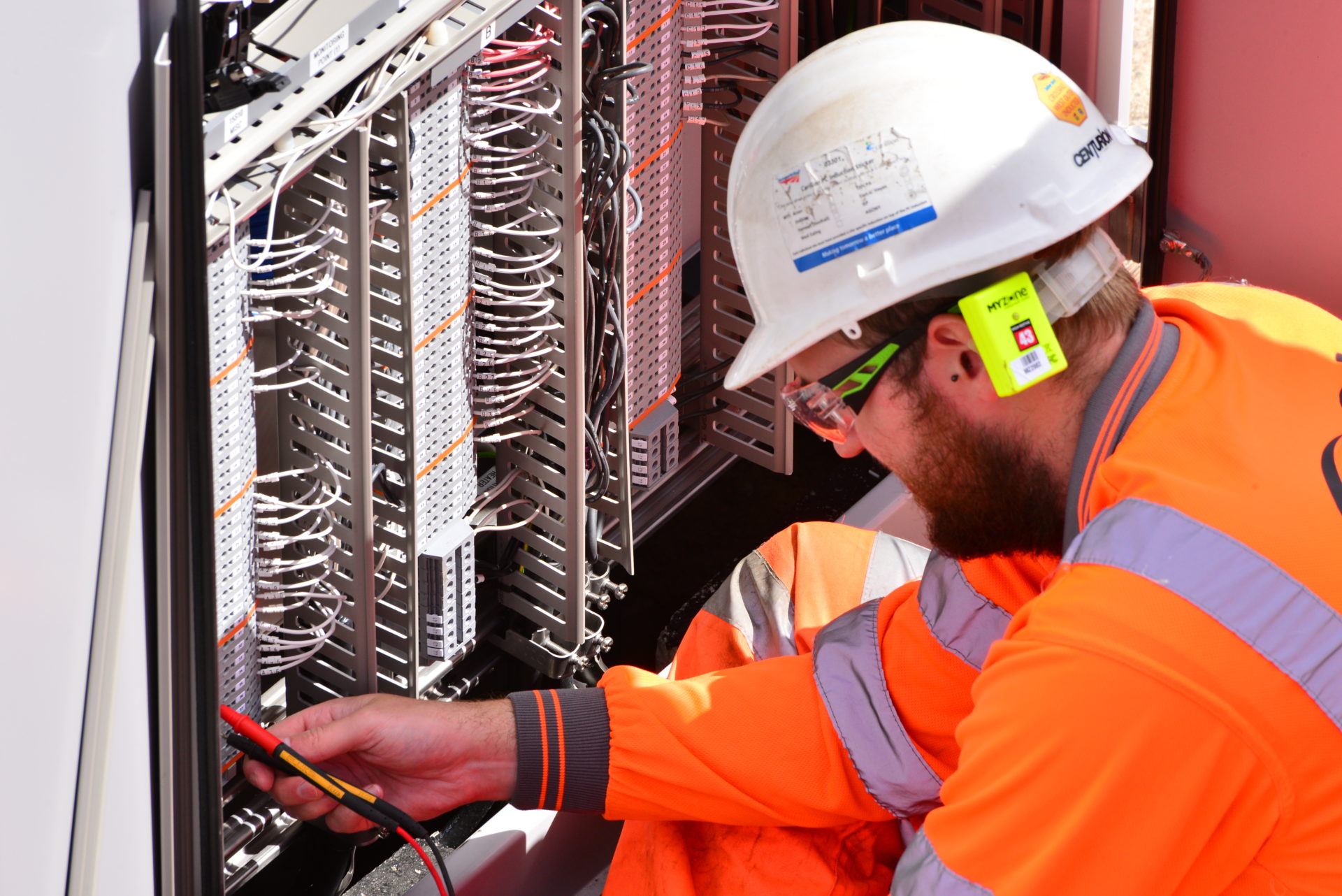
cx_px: 671
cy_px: 448
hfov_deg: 7.6
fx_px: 10069
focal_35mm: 270
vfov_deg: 5.1
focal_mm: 270
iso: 400
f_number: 14
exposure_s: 1/250
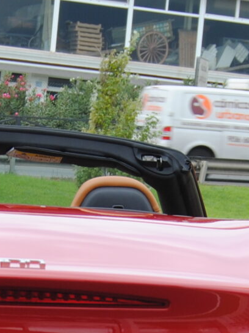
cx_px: 1
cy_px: 396
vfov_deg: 9.6
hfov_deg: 7.3
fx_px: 1957
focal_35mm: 204
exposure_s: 1/160
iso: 100
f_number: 6.3
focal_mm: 30
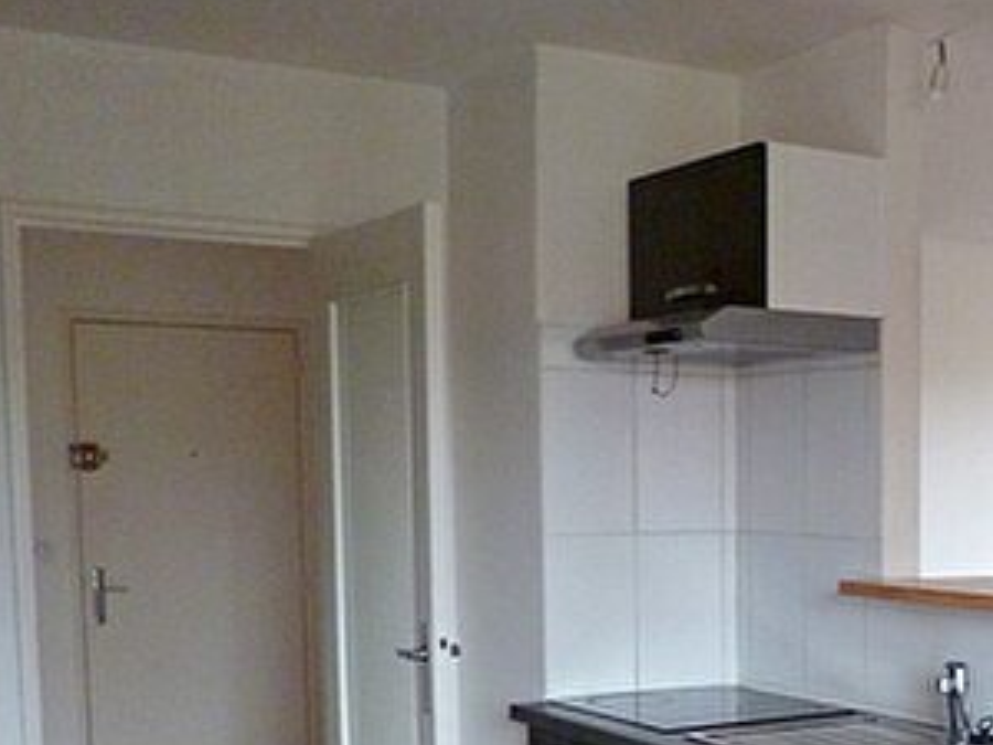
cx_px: 937
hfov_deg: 32.3
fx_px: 1606
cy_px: 637
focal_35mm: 56
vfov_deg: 25.5
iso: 400
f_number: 2.5
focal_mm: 4.3
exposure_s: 1/25
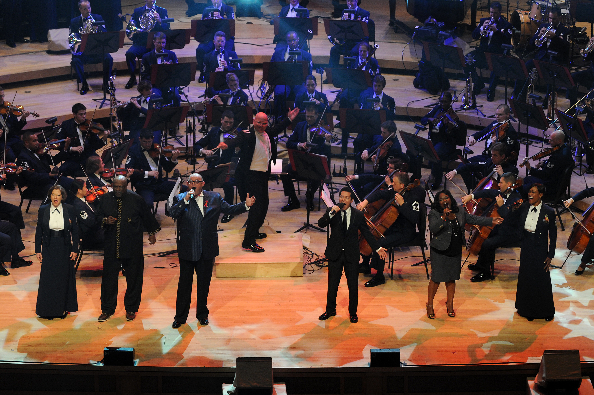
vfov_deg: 7.3
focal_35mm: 188
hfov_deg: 11.0
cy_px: 198
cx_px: 297
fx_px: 3090
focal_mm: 125
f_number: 4
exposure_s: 1/100
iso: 500
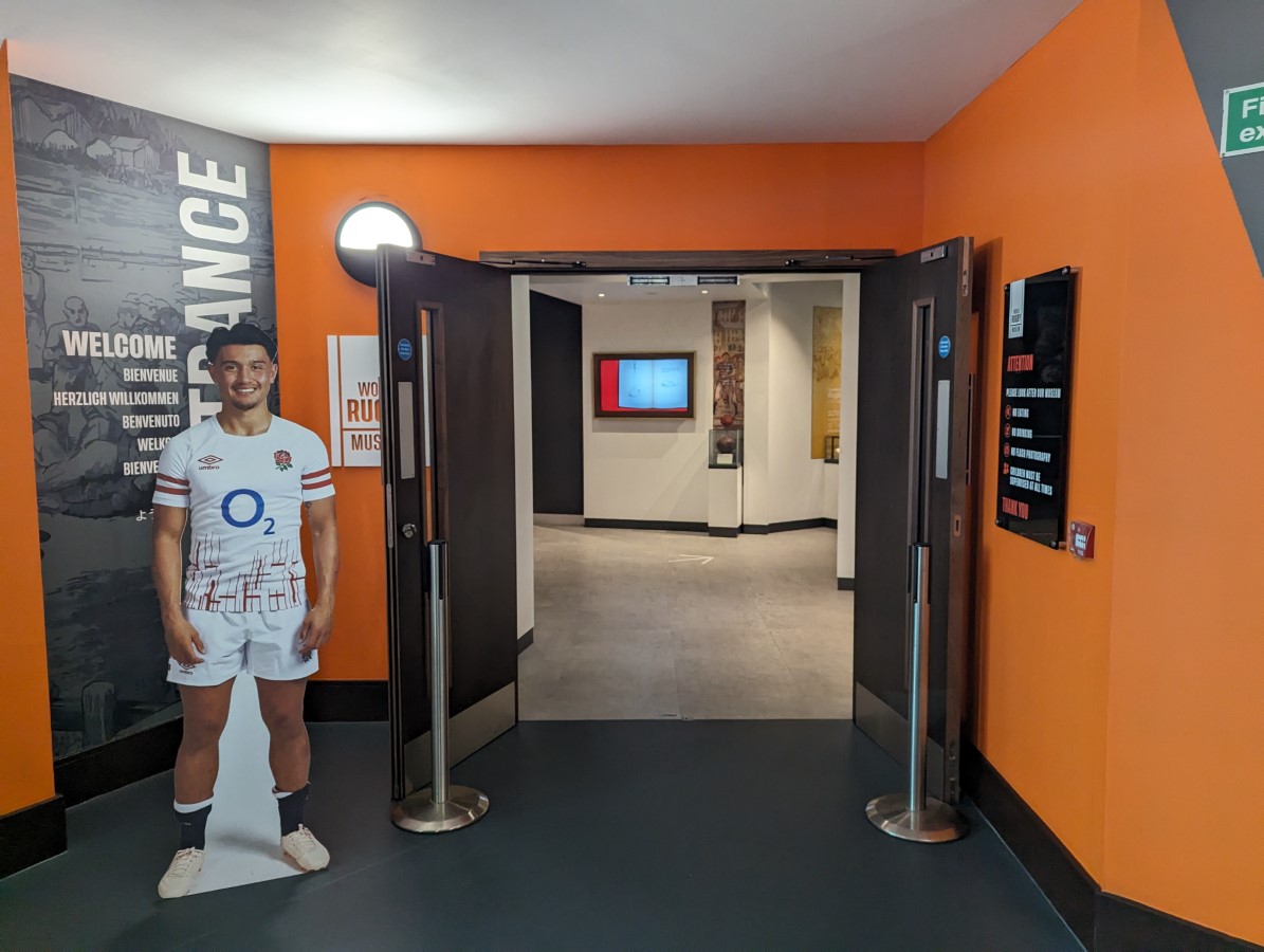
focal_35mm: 24
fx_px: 878
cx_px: 632
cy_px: 476
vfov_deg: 56.9
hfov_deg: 71.5
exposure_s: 1/248
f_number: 1.85
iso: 609
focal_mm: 6.81
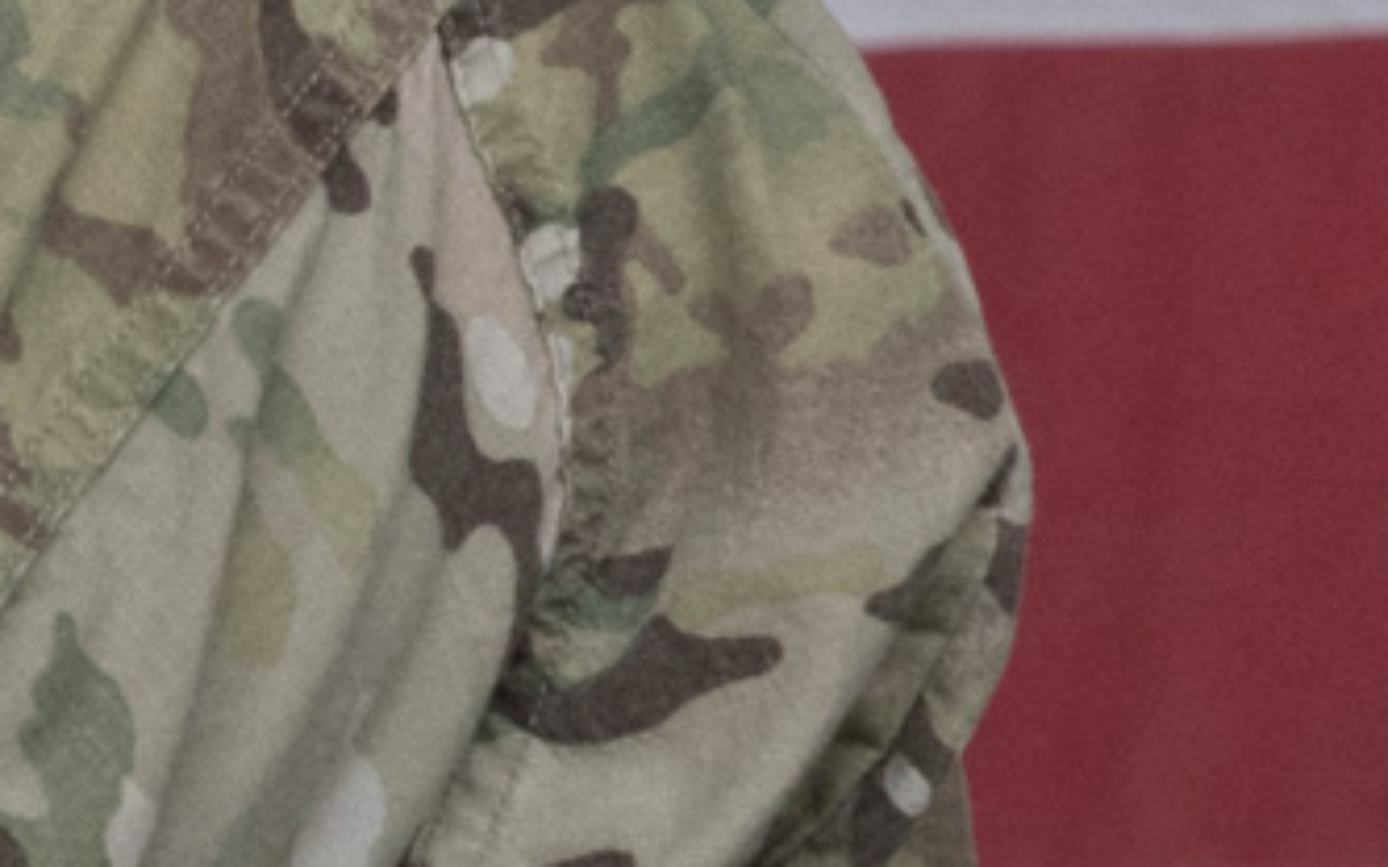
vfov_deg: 2.3
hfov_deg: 3.6
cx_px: -2855
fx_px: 21671
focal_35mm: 573
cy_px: 475
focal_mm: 78
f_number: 10
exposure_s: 1/125
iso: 1000
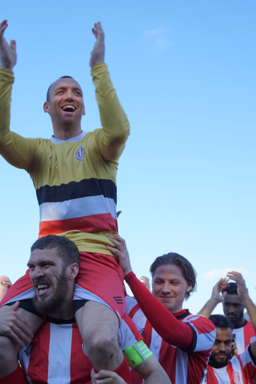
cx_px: 93
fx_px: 606
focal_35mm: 57
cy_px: 190
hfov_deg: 23.8
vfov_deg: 35.2
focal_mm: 25
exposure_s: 1/320
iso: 100
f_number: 5
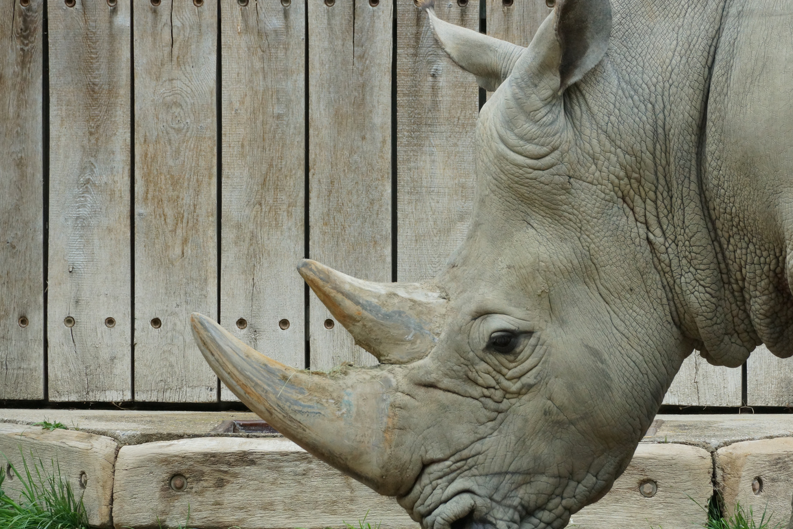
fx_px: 10706
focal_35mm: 486
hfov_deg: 4.2
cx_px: 468
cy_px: 272
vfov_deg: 2.8
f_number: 8
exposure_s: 1/500
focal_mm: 273
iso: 1000
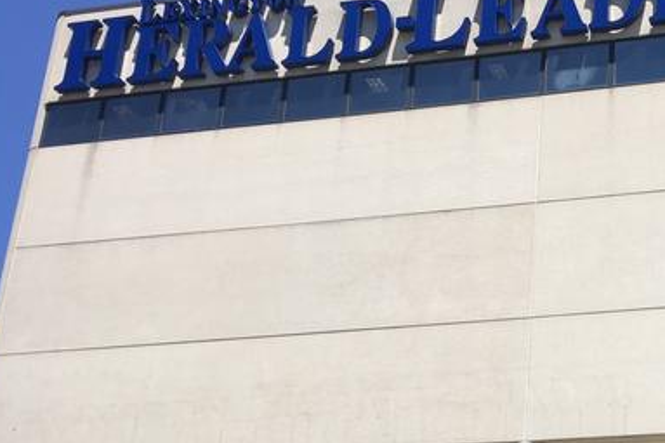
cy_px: 382
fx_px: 1163
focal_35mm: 63
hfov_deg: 30.0
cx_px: 646
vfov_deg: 21.2
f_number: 2.2
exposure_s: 1/1883
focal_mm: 4.15
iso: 32
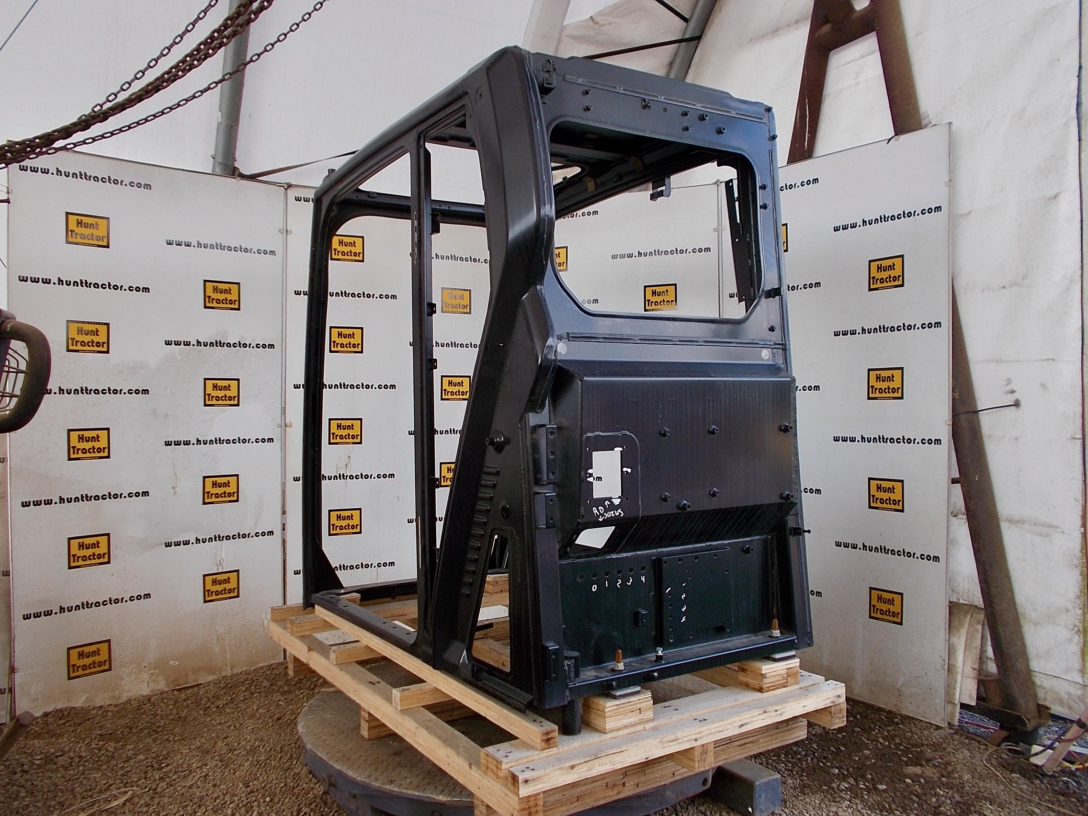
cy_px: 408
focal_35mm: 30
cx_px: 544
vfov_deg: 46.8
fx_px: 943
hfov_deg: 60.0
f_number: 3.4
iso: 80
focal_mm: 5.3
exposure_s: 1/125
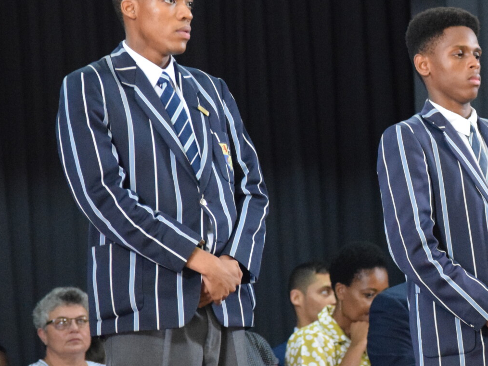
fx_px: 4089
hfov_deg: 6.8
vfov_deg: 5.1
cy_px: 117
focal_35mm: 290
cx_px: 447
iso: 6400
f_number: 4.5
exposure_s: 1/100
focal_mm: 102
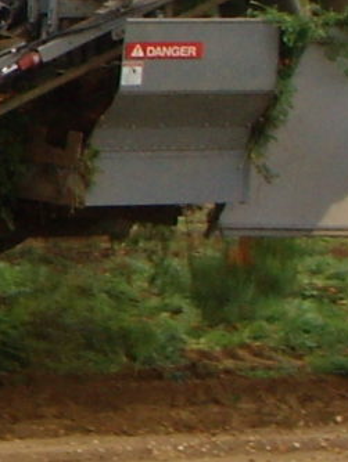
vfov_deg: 8.5
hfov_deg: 5.7
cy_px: 120
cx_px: -921
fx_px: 3119
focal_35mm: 233
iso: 64
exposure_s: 1/62.5
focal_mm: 6.4
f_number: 5.7
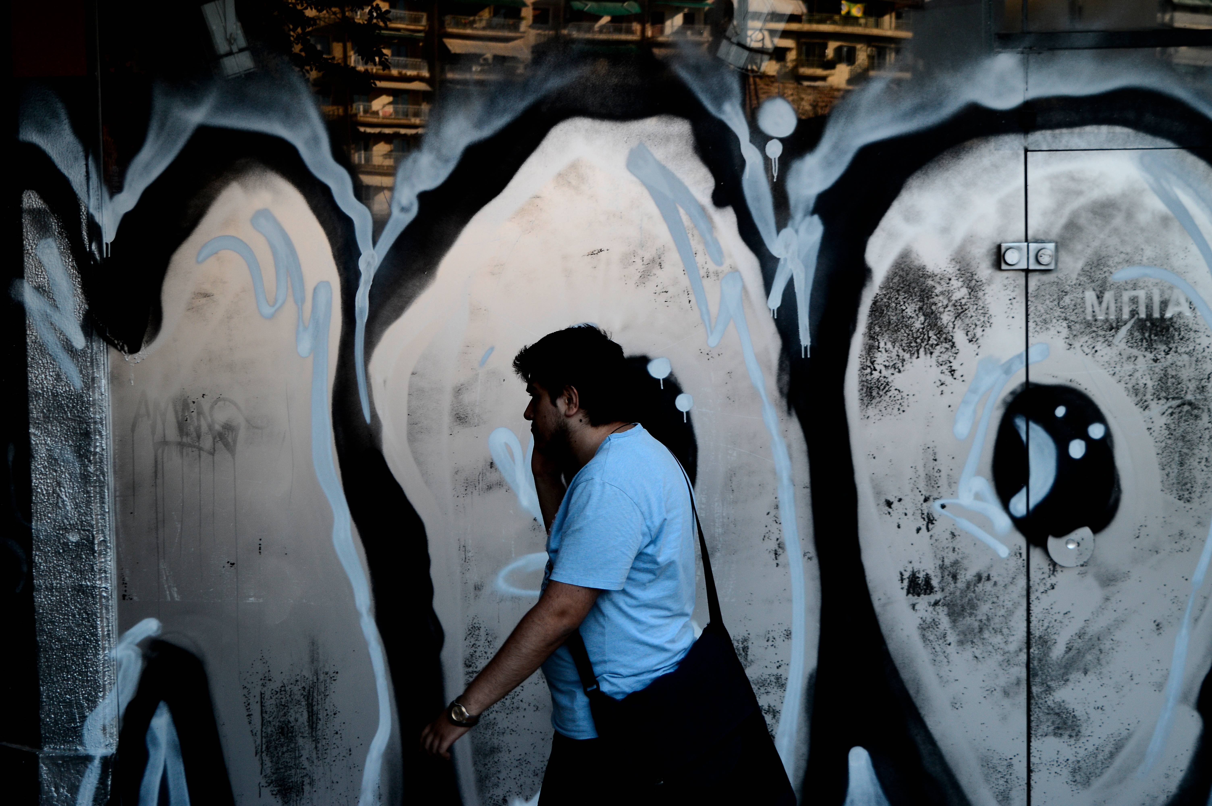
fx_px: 1766
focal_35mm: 52
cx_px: 606
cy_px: 403
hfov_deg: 37.9
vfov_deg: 25.7
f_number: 4.5
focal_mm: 35
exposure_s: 1/250
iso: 200
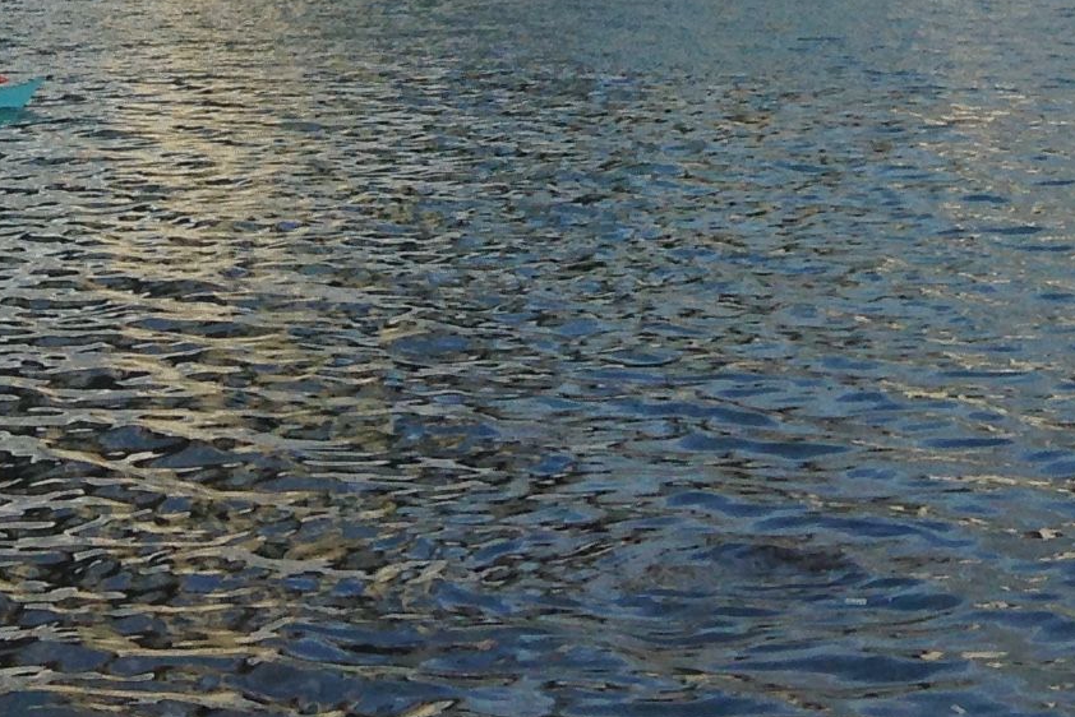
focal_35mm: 133
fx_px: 3973
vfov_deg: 9.7
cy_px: -635
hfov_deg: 15.4
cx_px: 499
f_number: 2.4
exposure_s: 1/847
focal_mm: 4.12
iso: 50
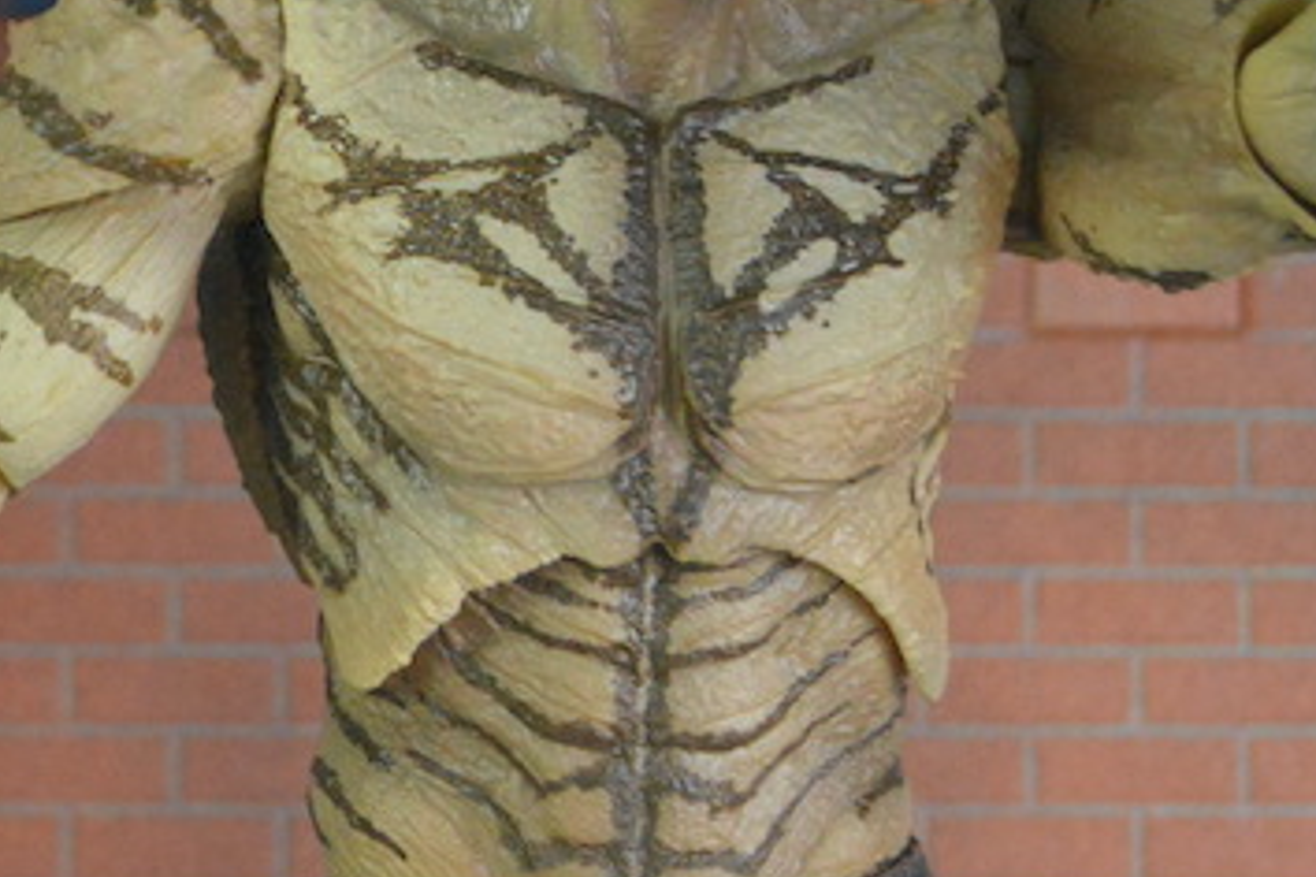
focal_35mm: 238
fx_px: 8716
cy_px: 407
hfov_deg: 8.5
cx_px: -383
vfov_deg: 5.8
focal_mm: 55
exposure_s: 1/50
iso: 3200
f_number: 5.6
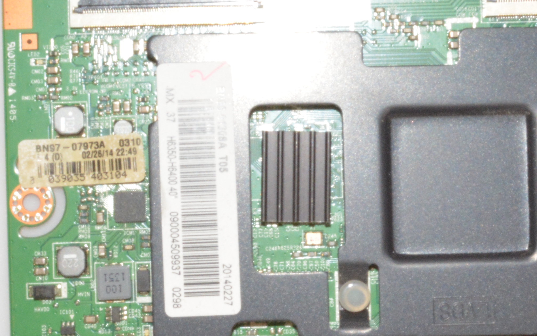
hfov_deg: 17.7
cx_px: 330
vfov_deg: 11.1
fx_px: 1727
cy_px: 179
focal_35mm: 118
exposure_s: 1/60
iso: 1250
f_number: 25
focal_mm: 26
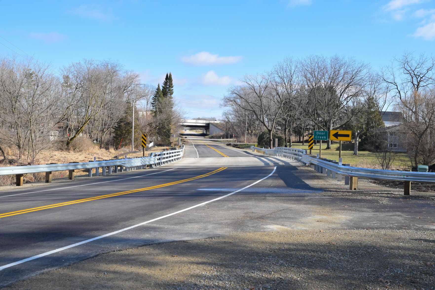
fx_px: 526
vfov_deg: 30.8
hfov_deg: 45.0
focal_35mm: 44
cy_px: 145
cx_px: 218
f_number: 9
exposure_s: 1/400
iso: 200
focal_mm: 29
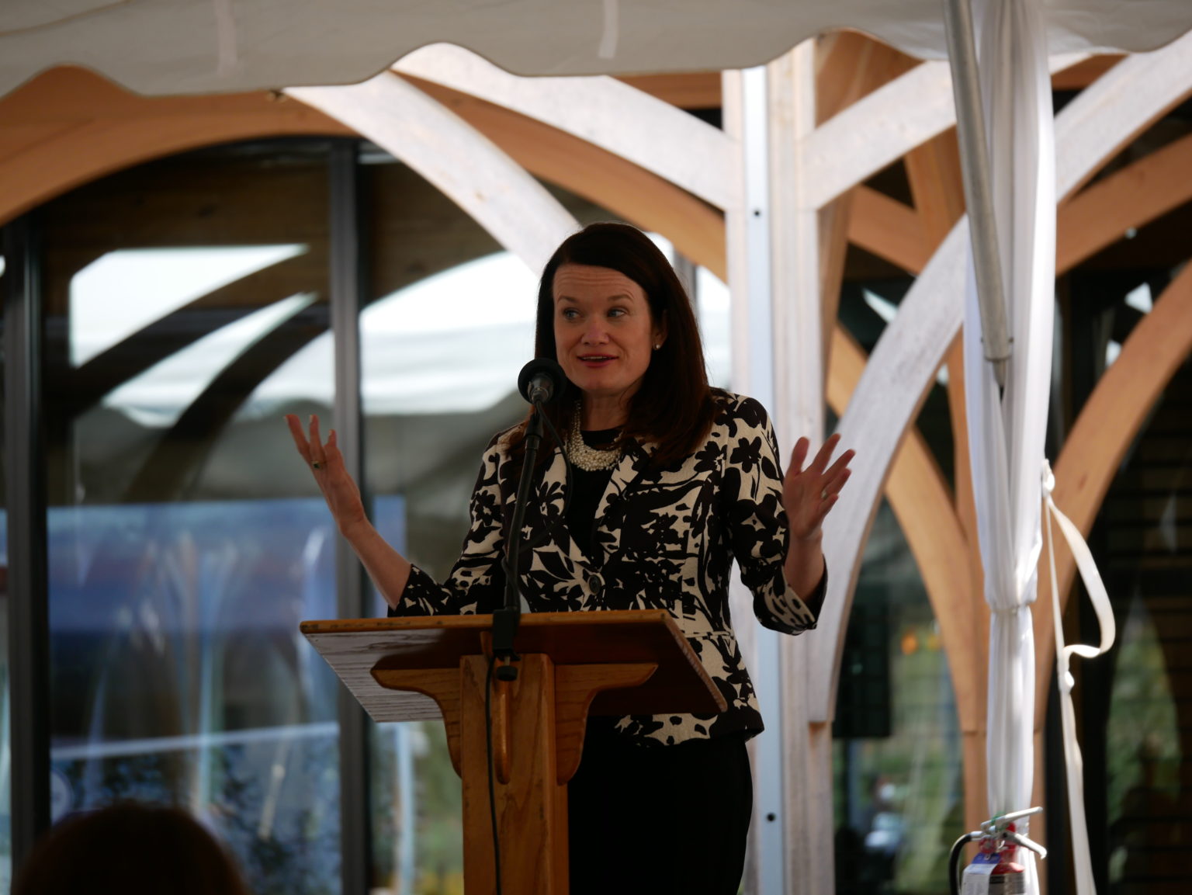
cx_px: 596
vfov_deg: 7.4
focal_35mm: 200
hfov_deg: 9.9
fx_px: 6889
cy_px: 448
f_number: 2.8
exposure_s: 1/320
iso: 200
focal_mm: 100
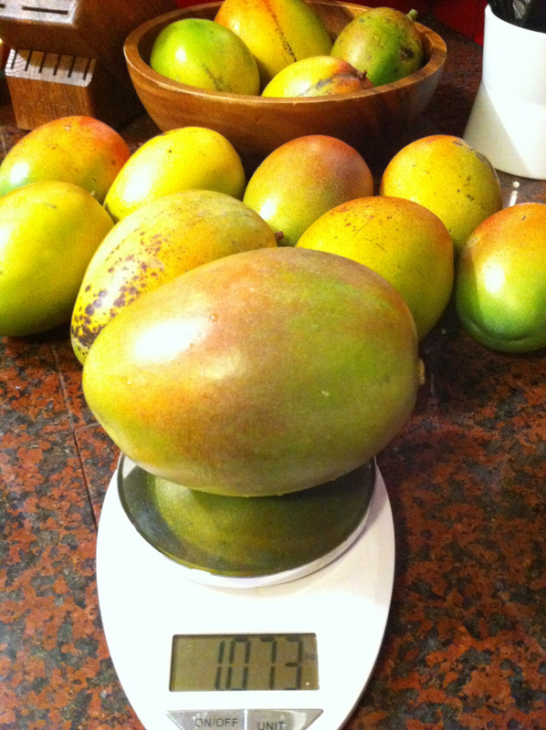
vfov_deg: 52.7
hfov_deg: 40.6
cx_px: 273
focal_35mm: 35
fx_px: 738
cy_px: 365
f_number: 2.8
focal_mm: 3.85
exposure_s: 1/15
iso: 1000
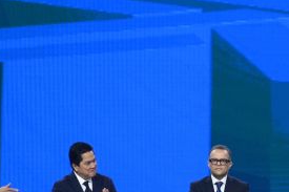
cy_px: 46
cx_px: 325
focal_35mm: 442
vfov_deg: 3.1
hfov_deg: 4.7
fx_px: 3546
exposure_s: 1/500
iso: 1600
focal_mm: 98
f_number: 5
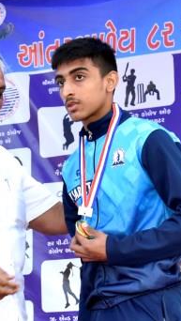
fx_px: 1200
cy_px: 211
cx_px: 15
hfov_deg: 8.6
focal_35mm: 141
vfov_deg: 15.2
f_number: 8
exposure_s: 1/200
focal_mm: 30
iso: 1250
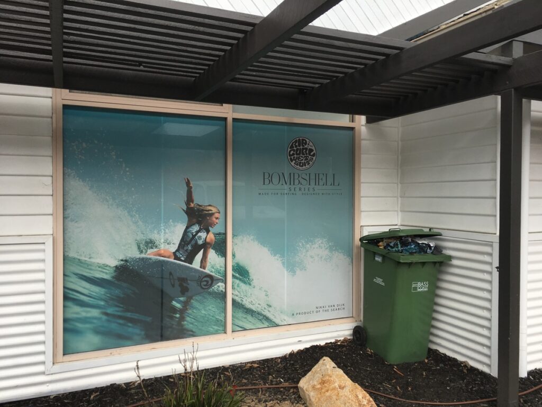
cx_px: 271
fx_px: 454
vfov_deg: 48.2
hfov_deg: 61.7
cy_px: 204
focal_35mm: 29
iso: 25
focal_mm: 4.15
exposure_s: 1/718
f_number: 2.2
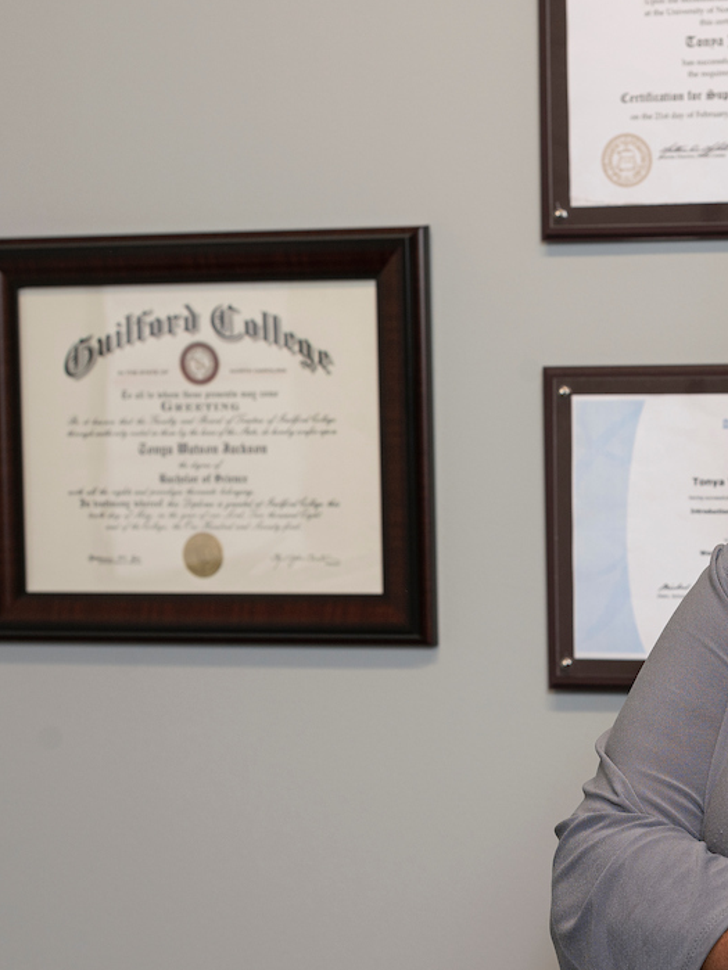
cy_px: 535
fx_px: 3926
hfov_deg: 10.5
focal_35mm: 140
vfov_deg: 14.1
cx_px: 764
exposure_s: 1/100
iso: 500
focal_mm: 85
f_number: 5.6
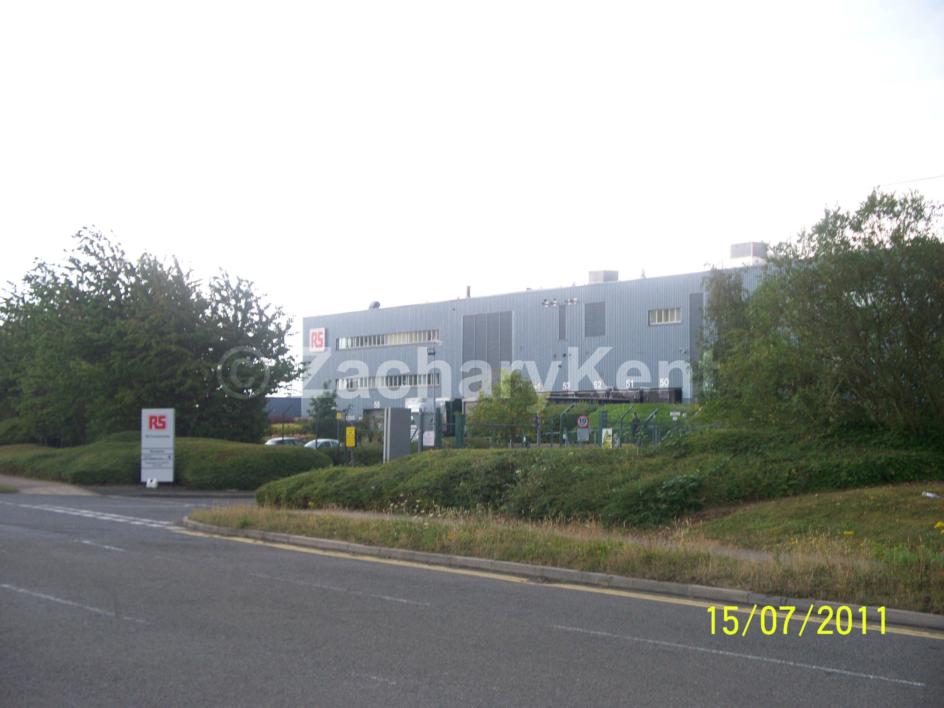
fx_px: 1664
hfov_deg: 31.7
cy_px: 354
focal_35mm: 61
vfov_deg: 24.0
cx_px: 472
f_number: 3.1
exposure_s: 1/80
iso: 100
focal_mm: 12.89
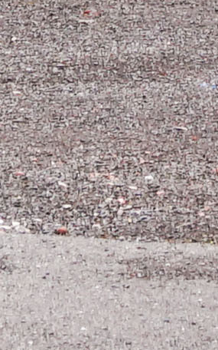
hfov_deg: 2.9
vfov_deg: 4.3
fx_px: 4345
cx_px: 165
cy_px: -1015
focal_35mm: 457
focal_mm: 25
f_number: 5
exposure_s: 1/60
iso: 100
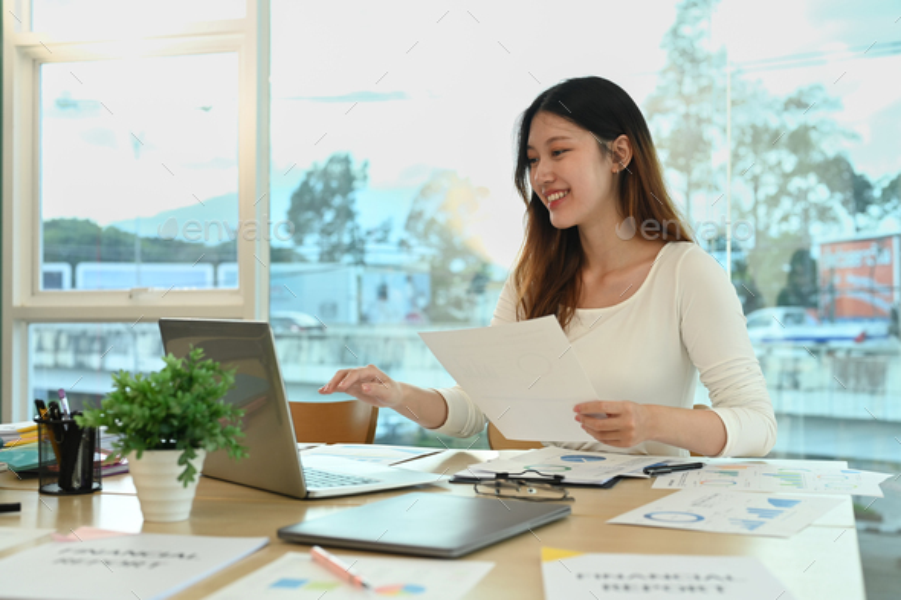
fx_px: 1251
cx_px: 450
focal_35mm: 50
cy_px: 300
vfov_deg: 27.0
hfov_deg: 39.6
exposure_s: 1/200
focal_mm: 50
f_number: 4
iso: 400
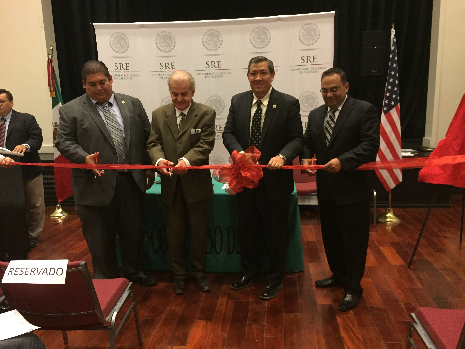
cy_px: 174
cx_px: 232
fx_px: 390
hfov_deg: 61.7
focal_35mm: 29
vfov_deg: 48.2
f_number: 2.2
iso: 320
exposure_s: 1/15
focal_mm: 4.15
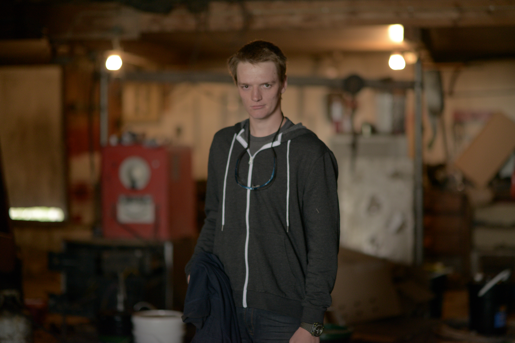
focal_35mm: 85
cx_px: 258
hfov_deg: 23.9
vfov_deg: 16.1
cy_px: 172
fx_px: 1216
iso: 1000
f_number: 1.4
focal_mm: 85
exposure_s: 1/500
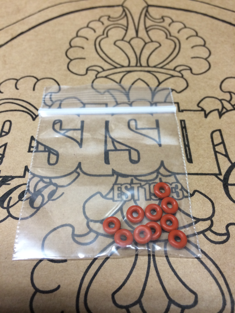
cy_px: 156
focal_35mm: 30
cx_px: 118
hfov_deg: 46.8
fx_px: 272
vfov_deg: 60.0
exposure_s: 1/33
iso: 80
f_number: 2.2
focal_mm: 4.12
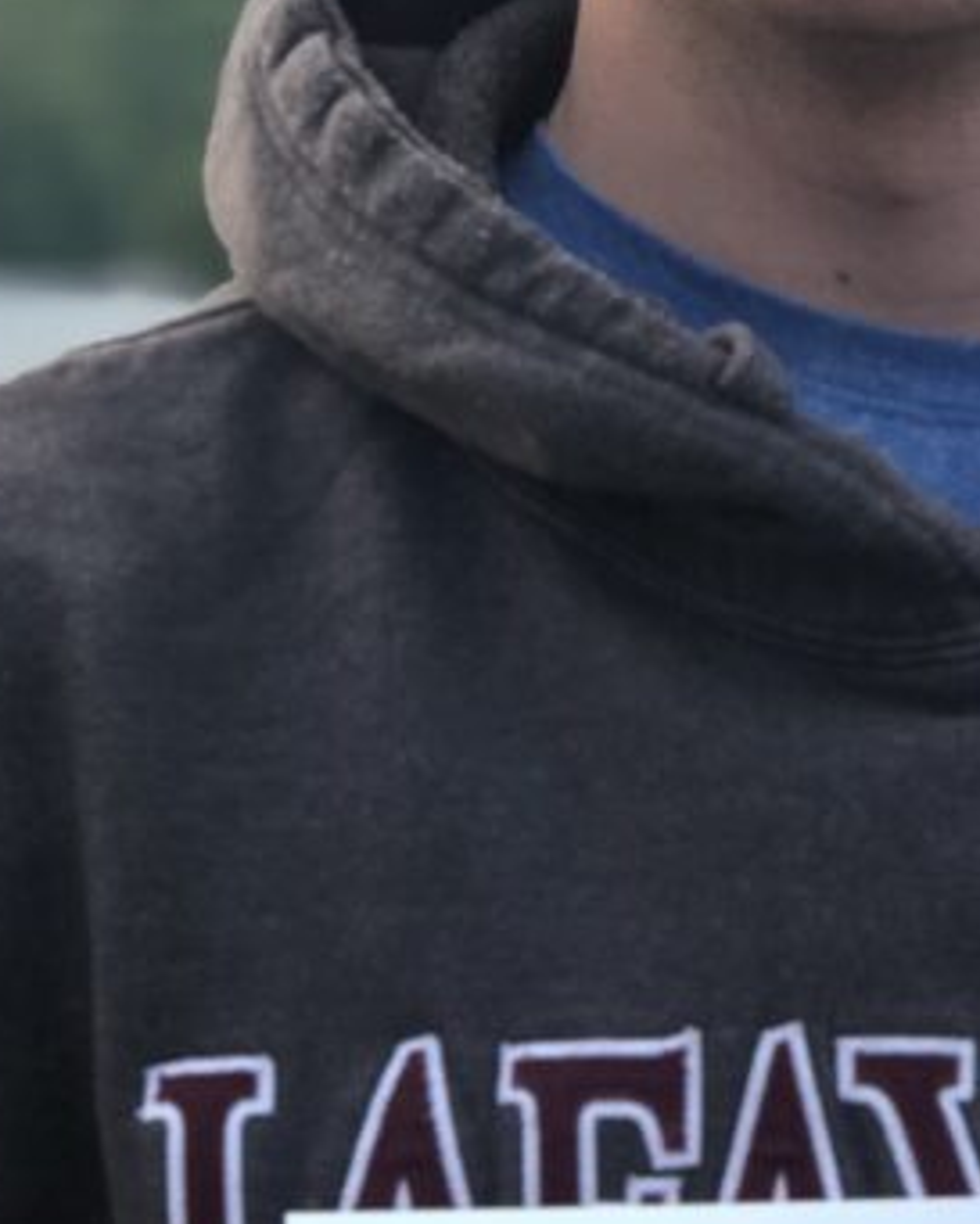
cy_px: 585
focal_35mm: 167
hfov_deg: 9.2
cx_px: 980
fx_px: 6052
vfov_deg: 11.5
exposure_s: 1/30
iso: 20
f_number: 2.8
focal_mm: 6.6
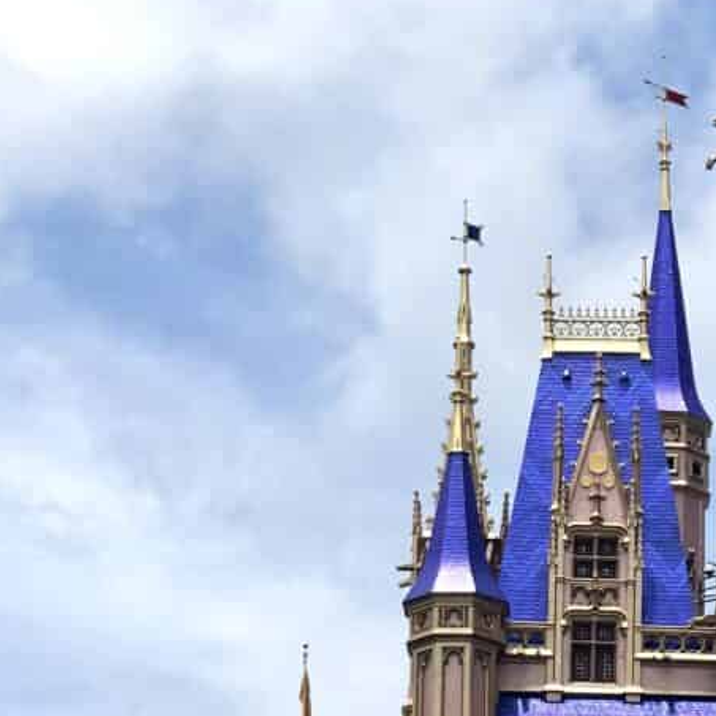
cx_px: 754
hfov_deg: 11.1
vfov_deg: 10.9
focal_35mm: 156
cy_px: 994
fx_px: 3651
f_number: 2.4
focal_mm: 6
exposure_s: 1/827
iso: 16
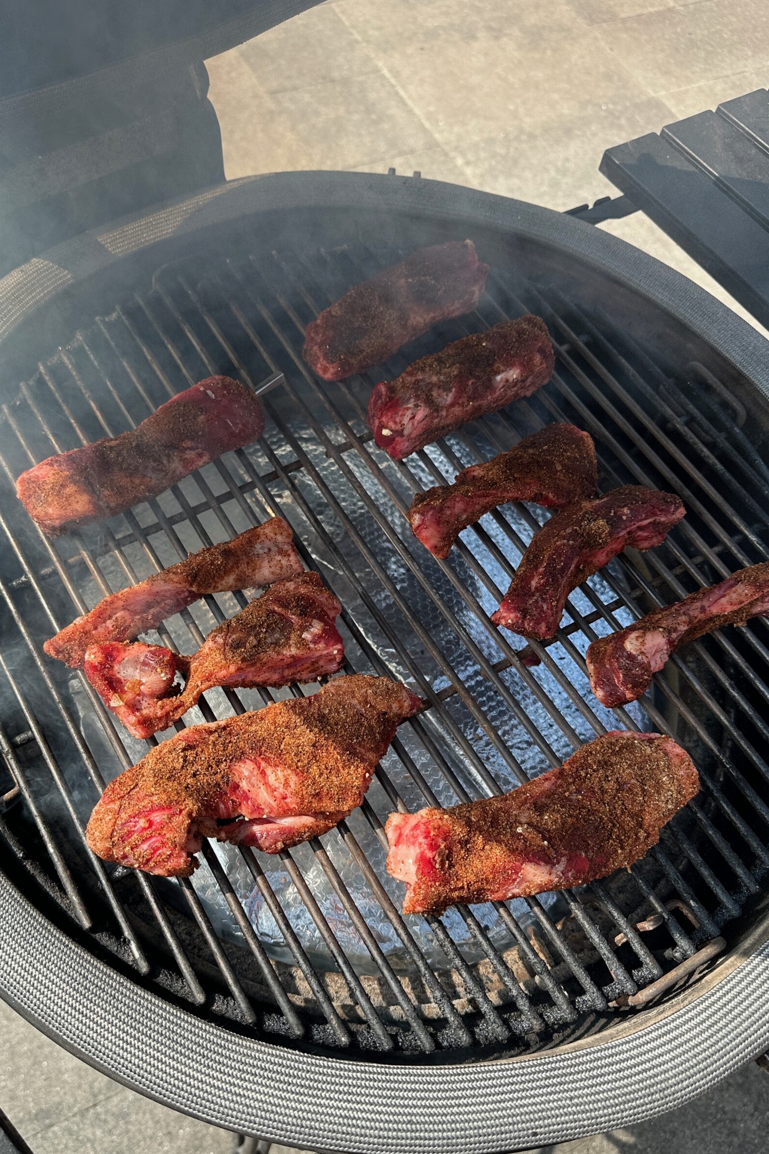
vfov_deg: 67.4
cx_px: 322
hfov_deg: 47.7
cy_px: 599
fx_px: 865
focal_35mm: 27
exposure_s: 1/1453
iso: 80
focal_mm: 6.86
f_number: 1.78
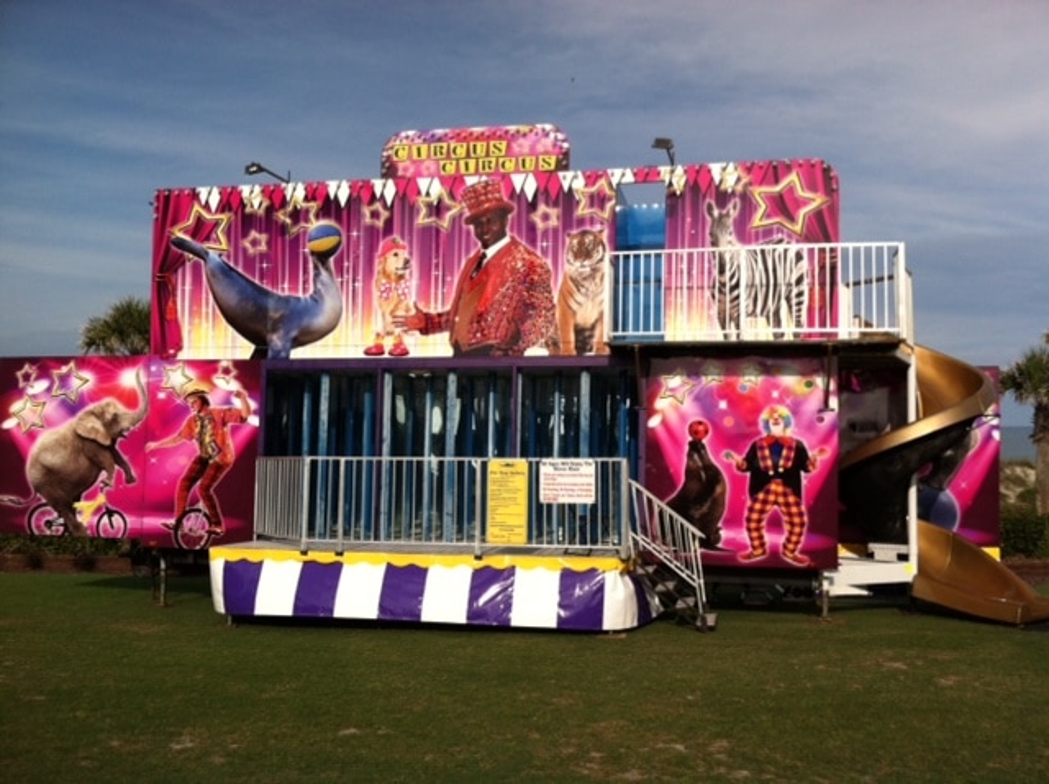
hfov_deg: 52.7
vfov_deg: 40.6
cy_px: 392
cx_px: 524
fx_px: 1059
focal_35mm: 35
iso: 80
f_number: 2.8
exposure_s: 1/1765
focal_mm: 3.85
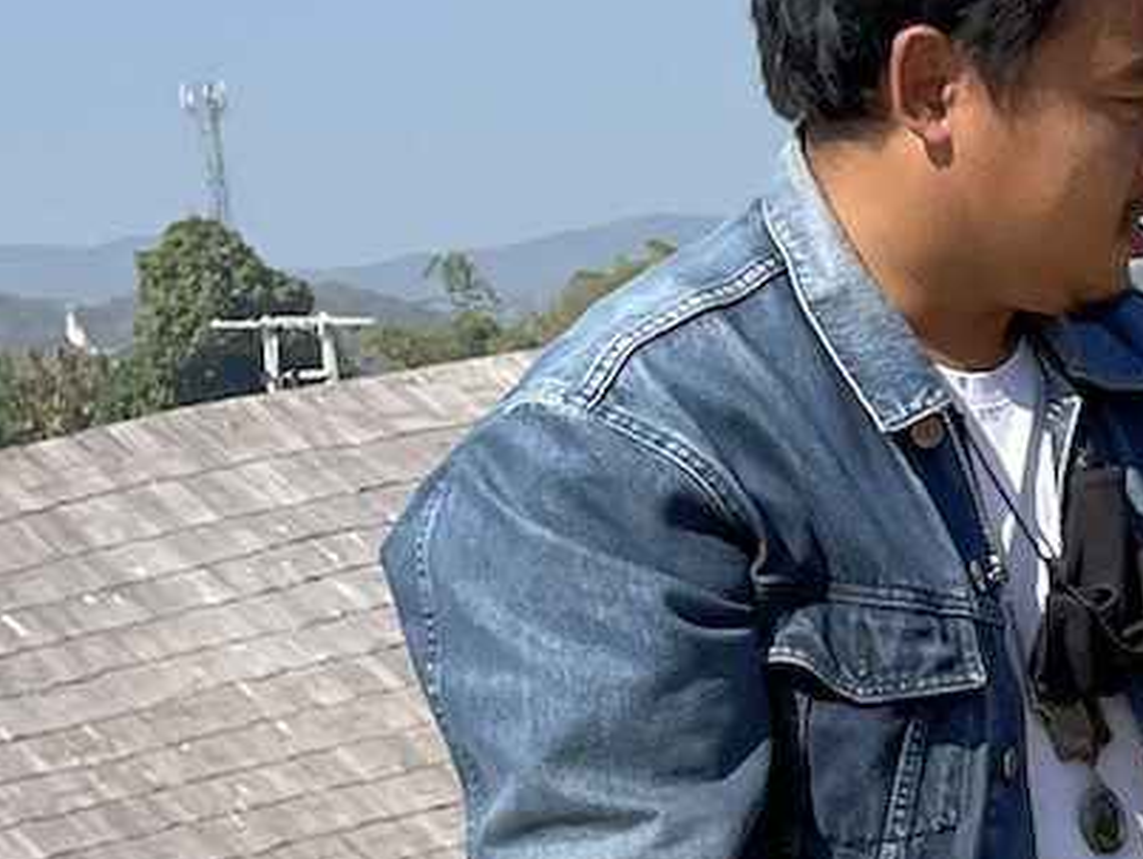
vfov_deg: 10.7
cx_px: 2675
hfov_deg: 12.2
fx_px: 4362
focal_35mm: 132
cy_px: 1400
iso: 32
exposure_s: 1/4292
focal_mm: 4.2
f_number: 1.6
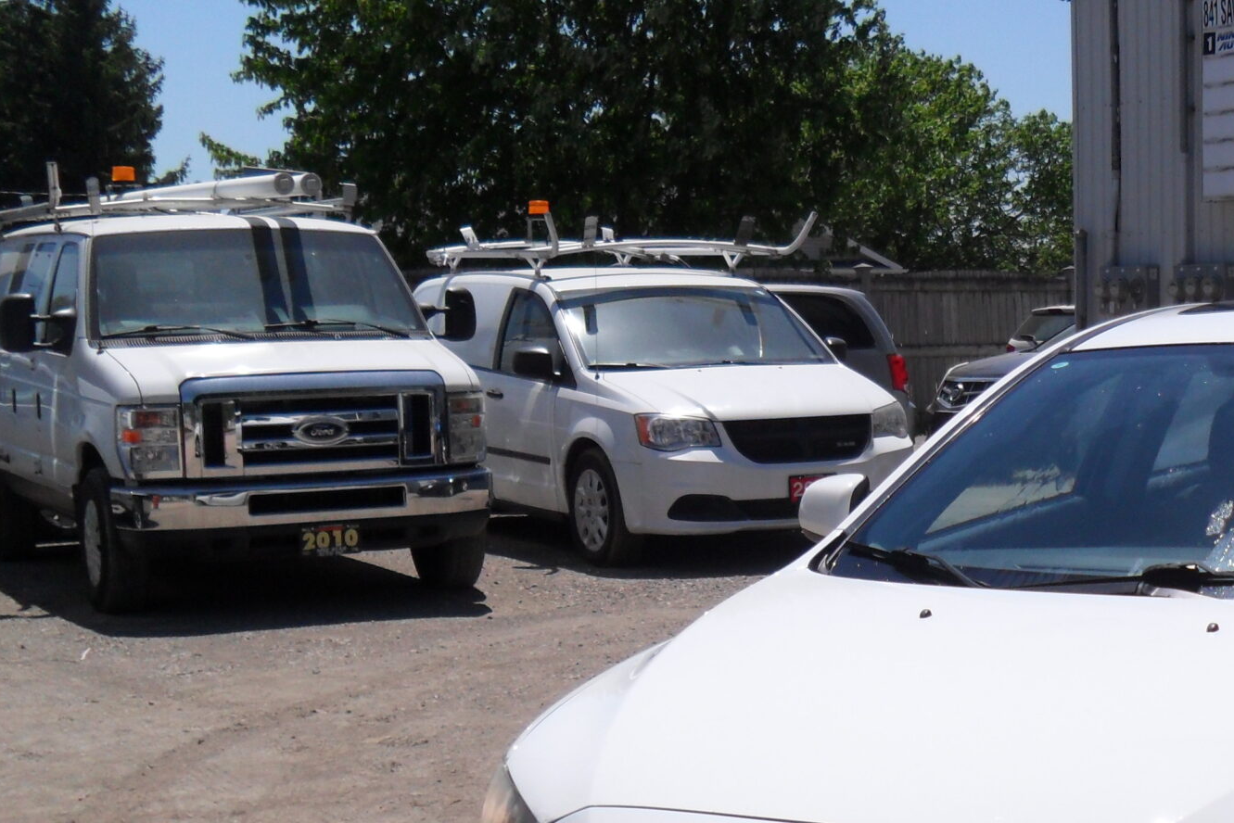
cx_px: 1050
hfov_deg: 28.0
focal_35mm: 70
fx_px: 2400
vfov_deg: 19.4
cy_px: 534
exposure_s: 1/500
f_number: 7.6
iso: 80
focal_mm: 6.3
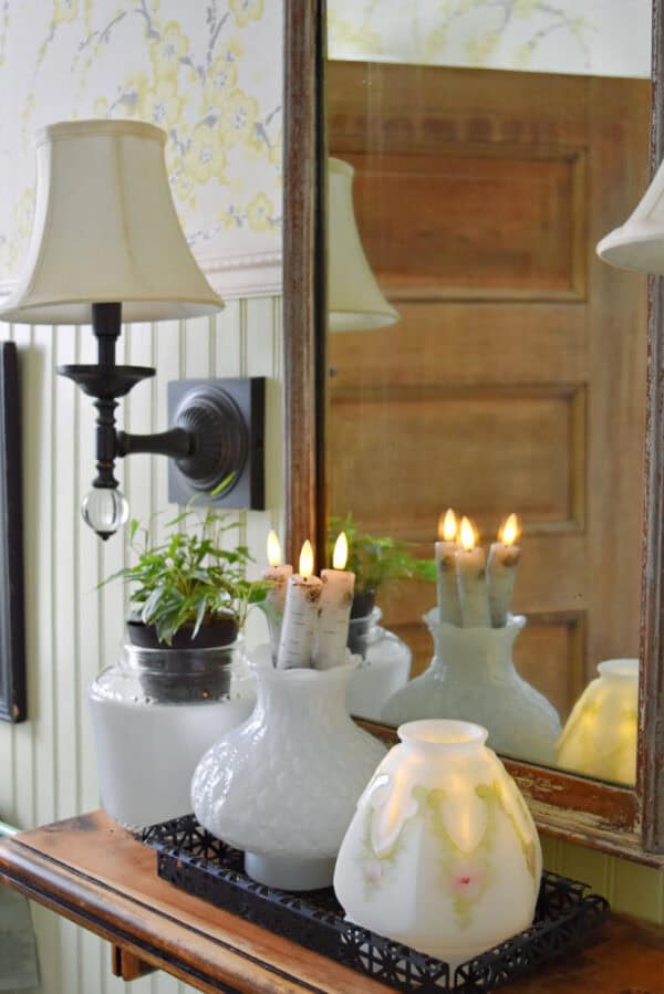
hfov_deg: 30.9
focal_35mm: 44
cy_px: 497
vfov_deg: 44.9
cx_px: 332
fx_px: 1202
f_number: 4.2
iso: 800
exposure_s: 1/60
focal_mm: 29
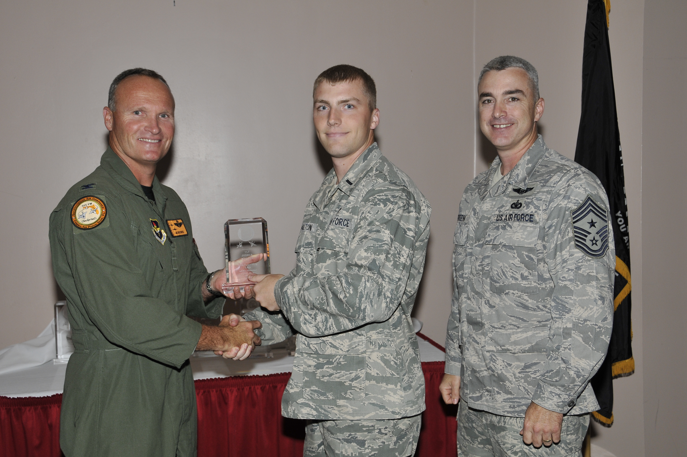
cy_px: 228
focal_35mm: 44
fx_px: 829
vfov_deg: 30.8
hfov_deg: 45.0
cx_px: 344
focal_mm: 29
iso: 320
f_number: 5.6
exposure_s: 1/160
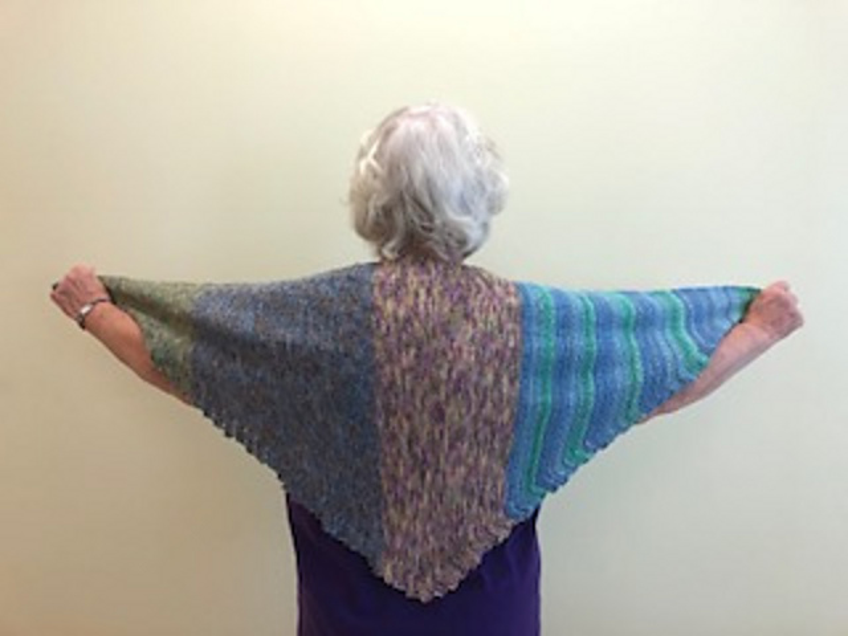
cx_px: 424
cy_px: 318
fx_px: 710
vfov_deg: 48.2
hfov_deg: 61.7
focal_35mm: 29
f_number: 1.8
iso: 25
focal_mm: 3.99
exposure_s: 1/40
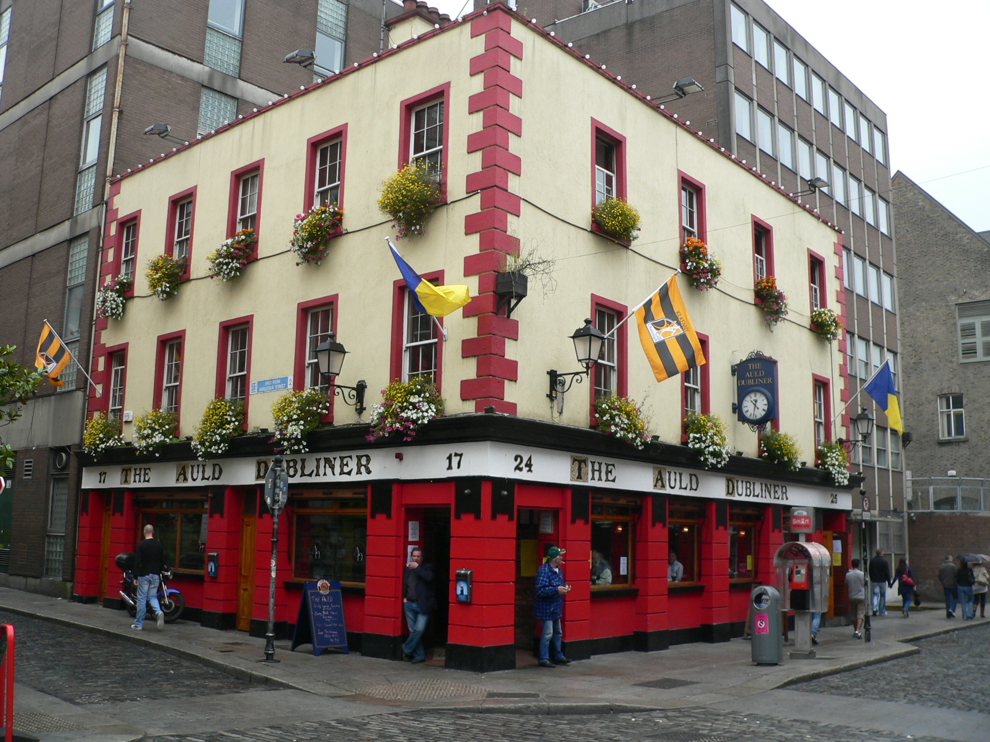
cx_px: 495
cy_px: 371
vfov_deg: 39.7
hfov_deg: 51.4
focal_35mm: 36
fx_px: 1030
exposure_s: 1/100
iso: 80
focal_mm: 6
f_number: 3.3
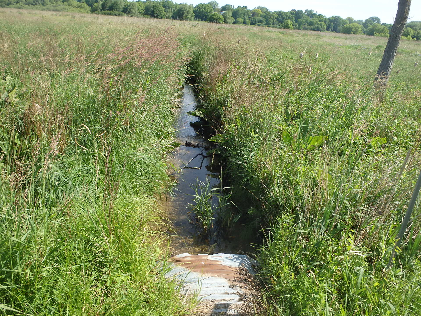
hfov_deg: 63.4
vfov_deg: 49.7
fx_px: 341
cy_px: 158
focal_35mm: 28
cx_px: 210
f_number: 3.9
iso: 125
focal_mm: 5
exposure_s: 1/500
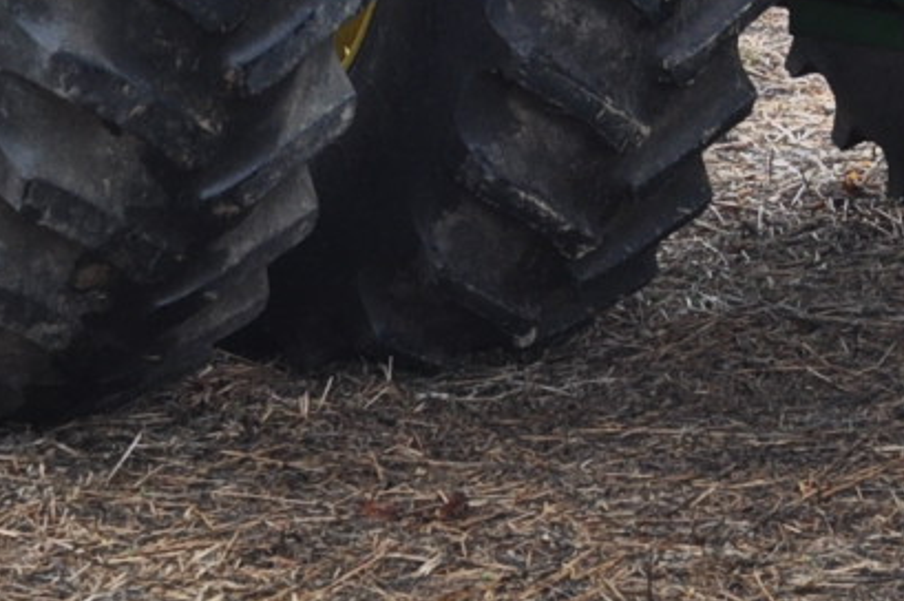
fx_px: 4341
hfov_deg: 11.7
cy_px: -422
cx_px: 1012
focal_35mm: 173
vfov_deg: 7.7
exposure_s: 1/160
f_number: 6.3
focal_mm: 22
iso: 200
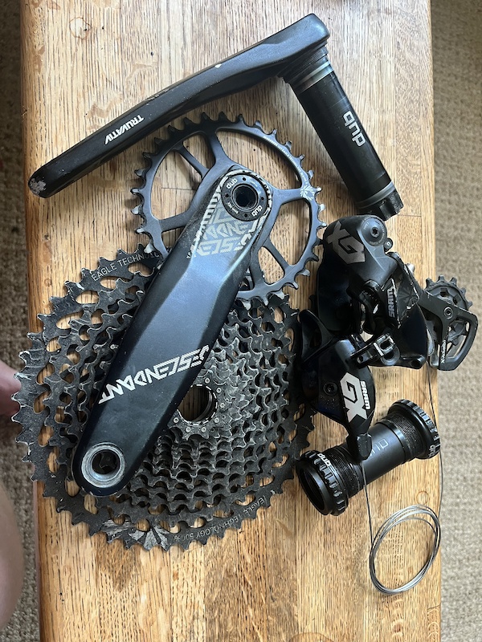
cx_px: 241
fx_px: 483
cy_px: 321
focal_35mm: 26
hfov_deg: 53.1
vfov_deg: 67.3
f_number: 1.6
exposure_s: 1/74
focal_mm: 5.1
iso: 125
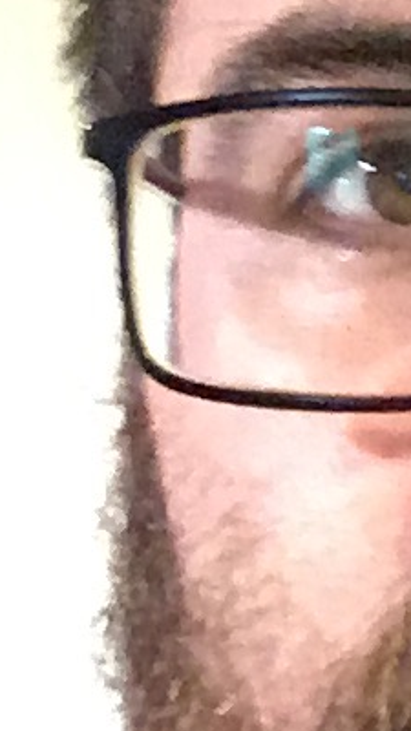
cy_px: 376
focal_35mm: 108
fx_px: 2092
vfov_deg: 19.8
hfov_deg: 10.8
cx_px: 617
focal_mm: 2.15
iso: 1600
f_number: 2.4
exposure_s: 1/15
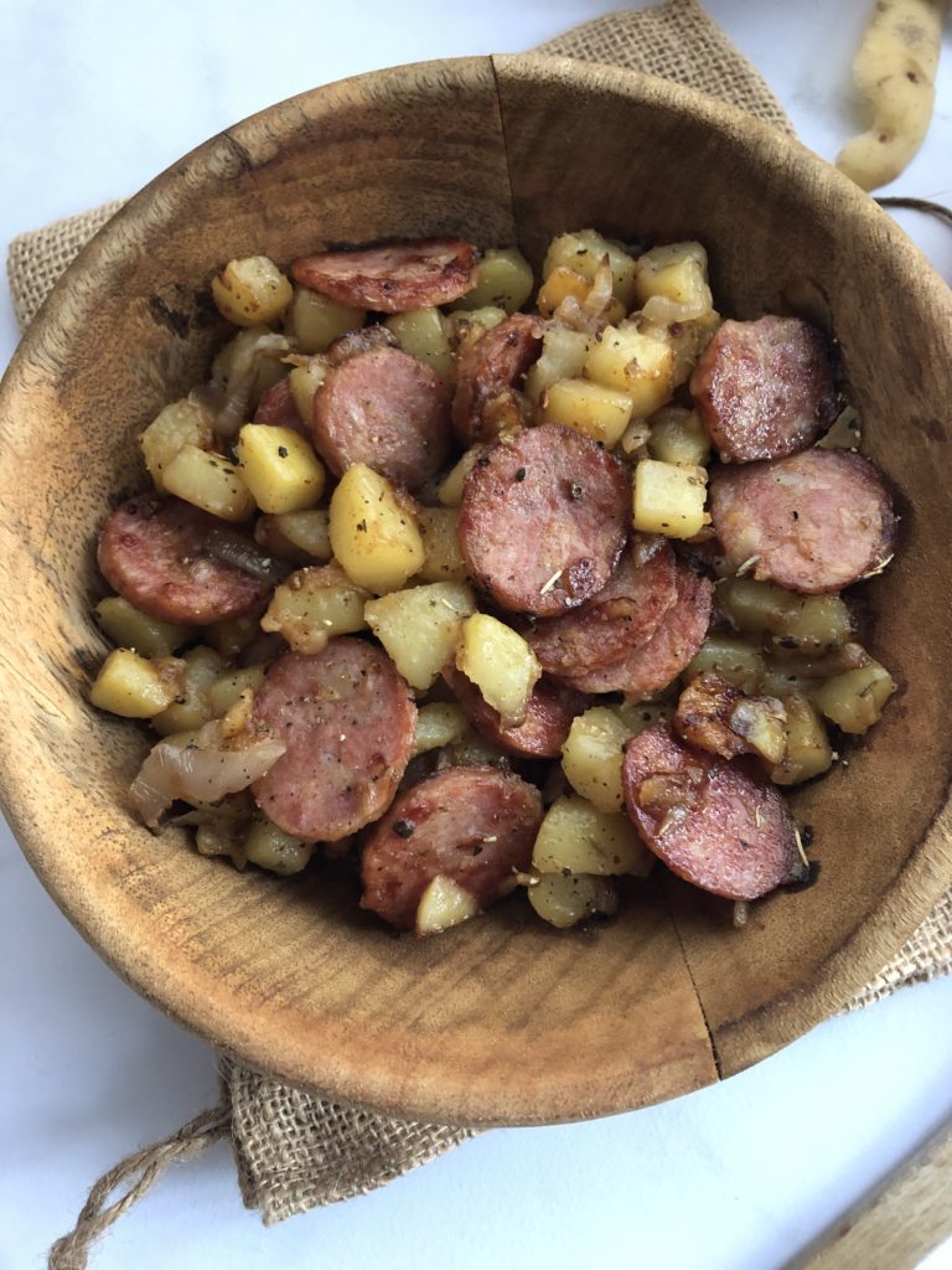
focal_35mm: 28
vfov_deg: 63.4
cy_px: 635
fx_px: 1027
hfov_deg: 49.7
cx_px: 476
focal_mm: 3.99
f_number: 1.8
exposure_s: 1/15
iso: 80
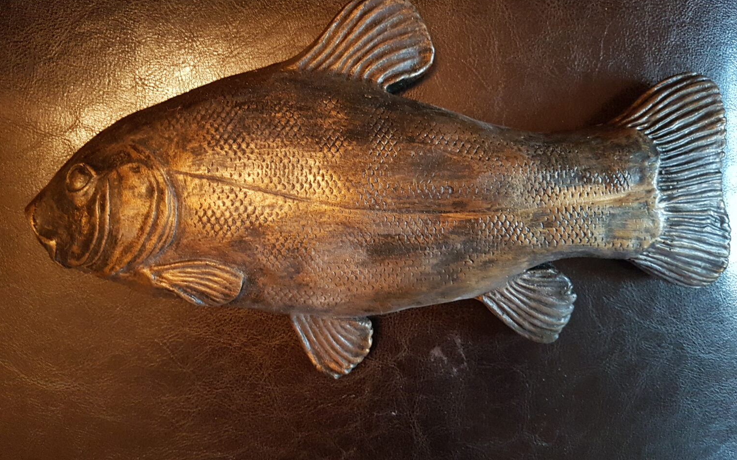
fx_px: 562
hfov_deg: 66.5
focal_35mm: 28
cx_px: 372
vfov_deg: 44.4
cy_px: 196
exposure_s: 1/10
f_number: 1.7
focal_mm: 4.2
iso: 250
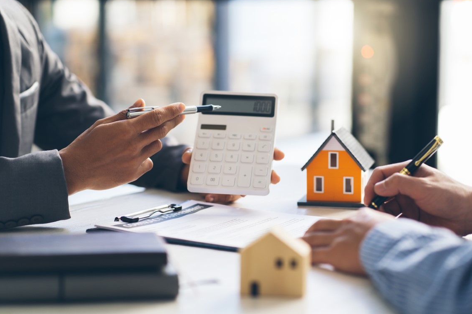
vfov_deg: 15.7
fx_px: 1140
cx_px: 241
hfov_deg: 23.4
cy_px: 156
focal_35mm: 87
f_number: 2.8
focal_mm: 85
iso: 160
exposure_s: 1/100
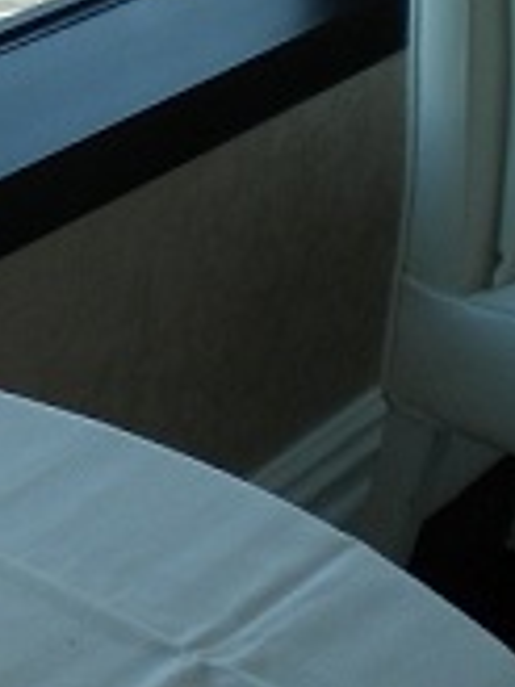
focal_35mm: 128
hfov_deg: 11.0
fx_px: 2539
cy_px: 67
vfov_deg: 15.2
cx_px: -335
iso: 80
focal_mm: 6.3
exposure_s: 1/186
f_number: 3.1
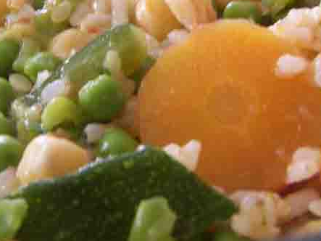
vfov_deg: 17.4
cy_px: 36
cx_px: 70
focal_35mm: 84
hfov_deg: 23.0
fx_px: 779
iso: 100
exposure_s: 1/2.5
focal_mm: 6.5
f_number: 3.2
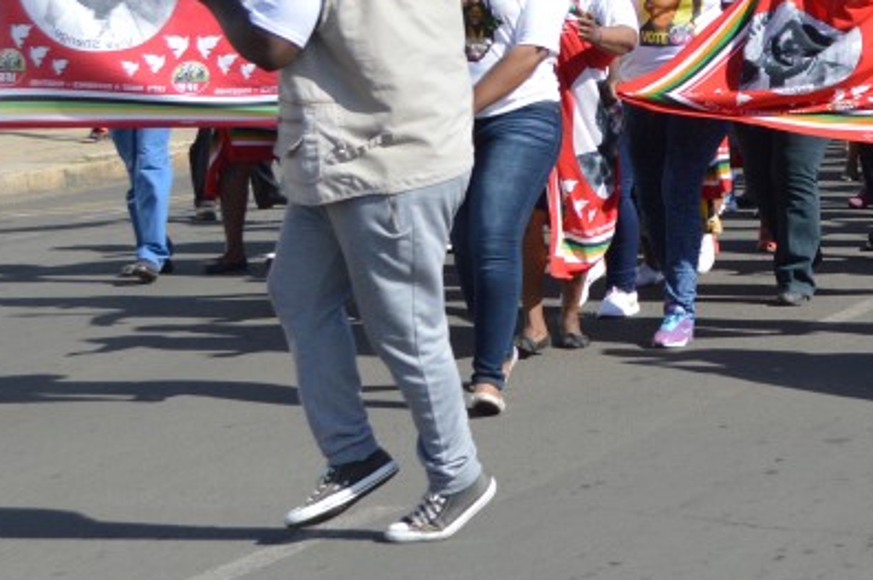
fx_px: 3391
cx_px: 1028
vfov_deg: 9.8
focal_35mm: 140
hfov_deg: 14.2
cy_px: 187
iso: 400
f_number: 5.6
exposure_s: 1/1600
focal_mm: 32
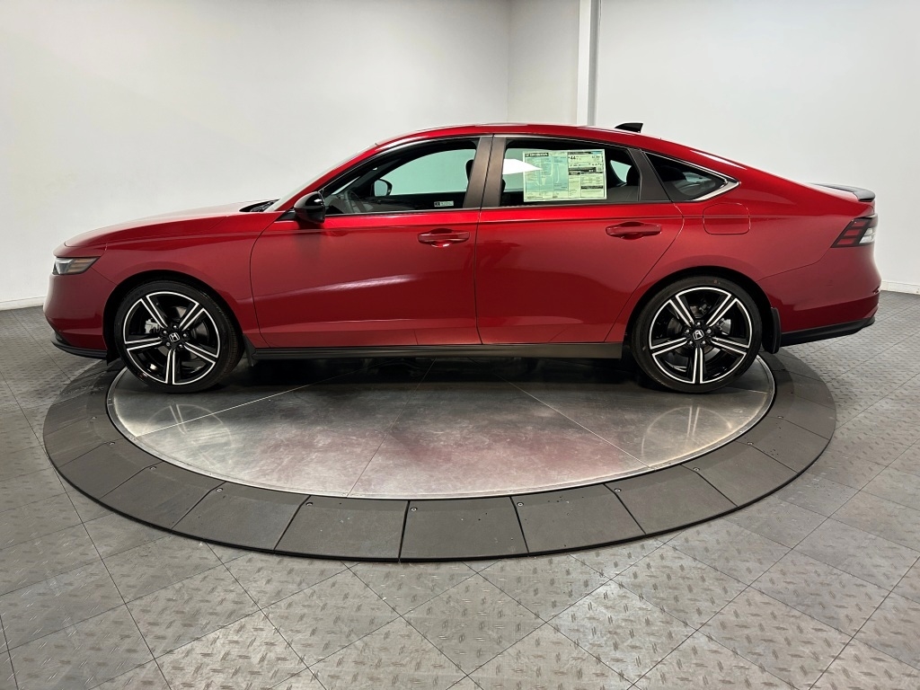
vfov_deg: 56.8
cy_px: 345
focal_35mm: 24
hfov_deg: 71.6
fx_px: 638
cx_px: 460
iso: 400
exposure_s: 1/60
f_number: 1.78
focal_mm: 6.86
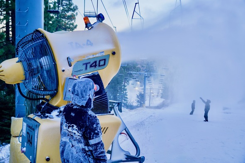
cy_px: 82
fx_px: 259
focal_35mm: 38
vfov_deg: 35.1
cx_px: 122
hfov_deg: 50.7
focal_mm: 38
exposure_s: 1/40
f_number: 4
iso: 125
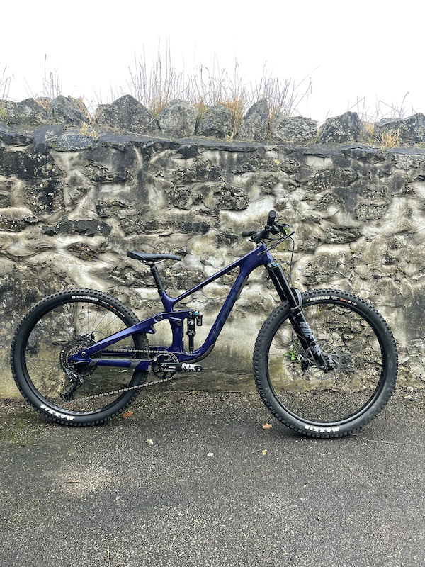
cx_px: 212
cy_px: 284
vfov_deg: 67.3
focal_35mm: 26
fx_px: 426
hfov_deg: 53.1
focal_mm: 4.2
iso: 64
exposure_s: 1/121
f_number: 1.6
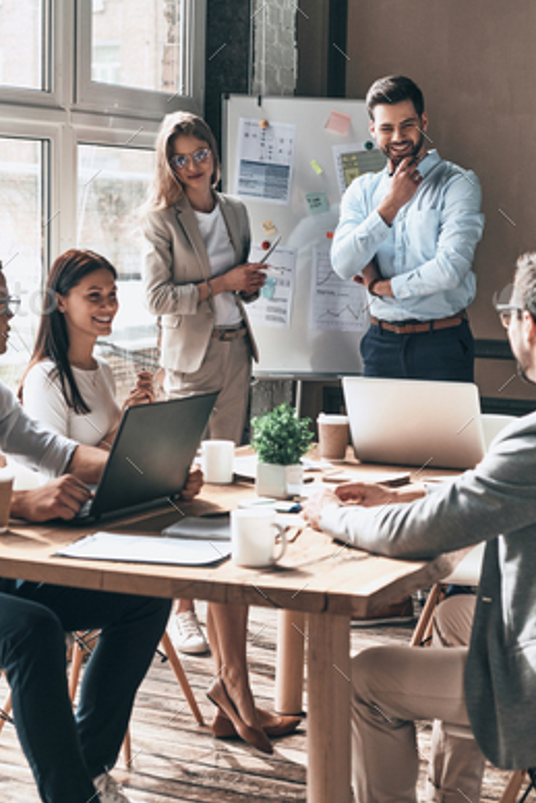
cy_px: 397
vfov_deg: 26.6
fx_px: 1696
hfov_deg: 18.0
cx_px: 269
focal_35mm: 76
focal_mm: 50
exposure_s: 1/200
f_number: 3.5
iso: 320
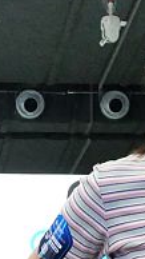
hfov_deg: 6.4
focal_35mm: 189
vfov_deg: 10.8
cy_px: 442
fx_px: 1293
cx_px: -29
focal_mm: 14
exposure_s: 1/200
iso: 3200
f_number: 4
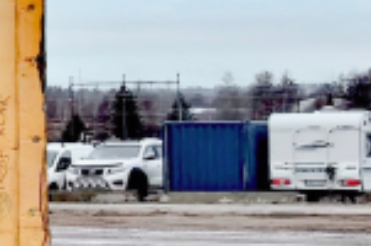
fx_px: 2129
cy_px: -10
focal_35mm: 207
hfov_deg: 7.9
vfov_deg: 6.6
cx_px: -907
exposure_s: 1/996
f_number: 2
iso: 50
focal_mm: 6.35
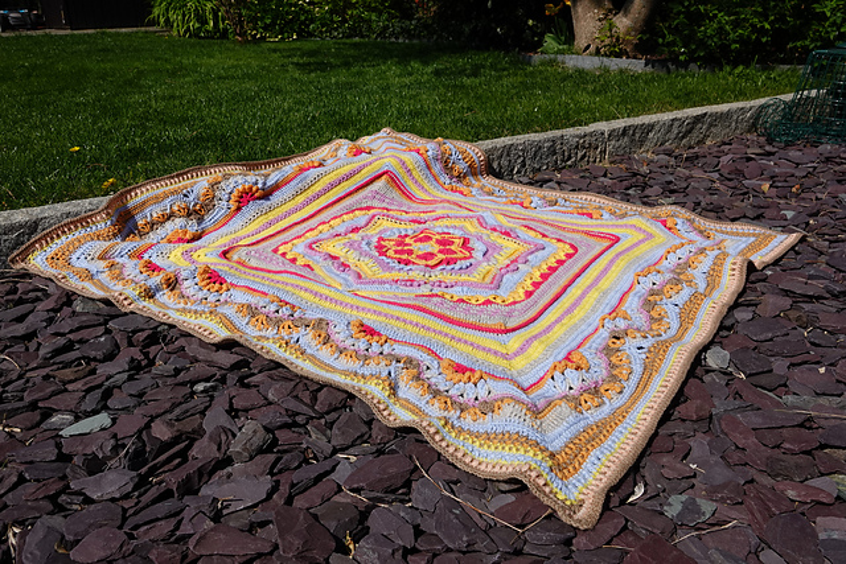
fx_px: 682
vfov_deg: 45.0
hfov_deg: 63.6
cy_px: 282
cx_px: 423
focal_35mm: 29
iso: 100
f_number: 5.6
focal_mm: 10.59
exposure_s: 1/1000
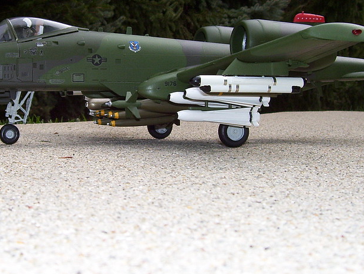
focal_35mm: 75
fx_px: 790
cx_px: 121
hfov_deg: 25.8
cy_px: 106
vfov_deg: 19.7
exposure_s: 1/250
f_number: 4.8
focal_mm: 6
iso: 80
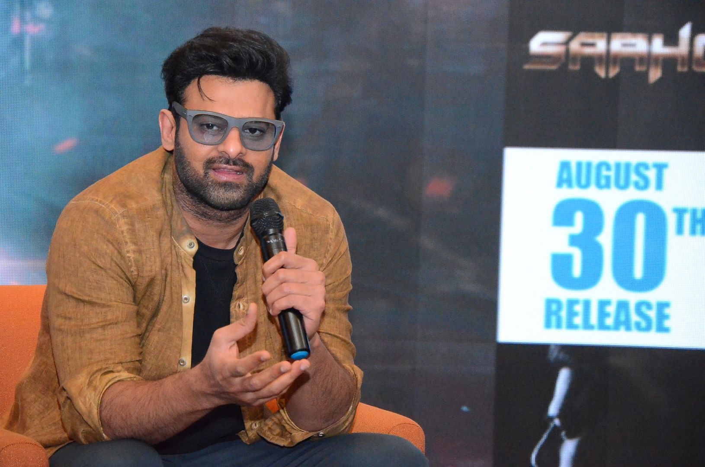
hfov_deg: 13.1
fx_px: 3078
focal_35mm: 158
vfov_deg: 8.7
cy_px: 234
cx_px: 352
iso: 6400
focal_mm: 105
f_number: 6.3
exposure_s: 1/125
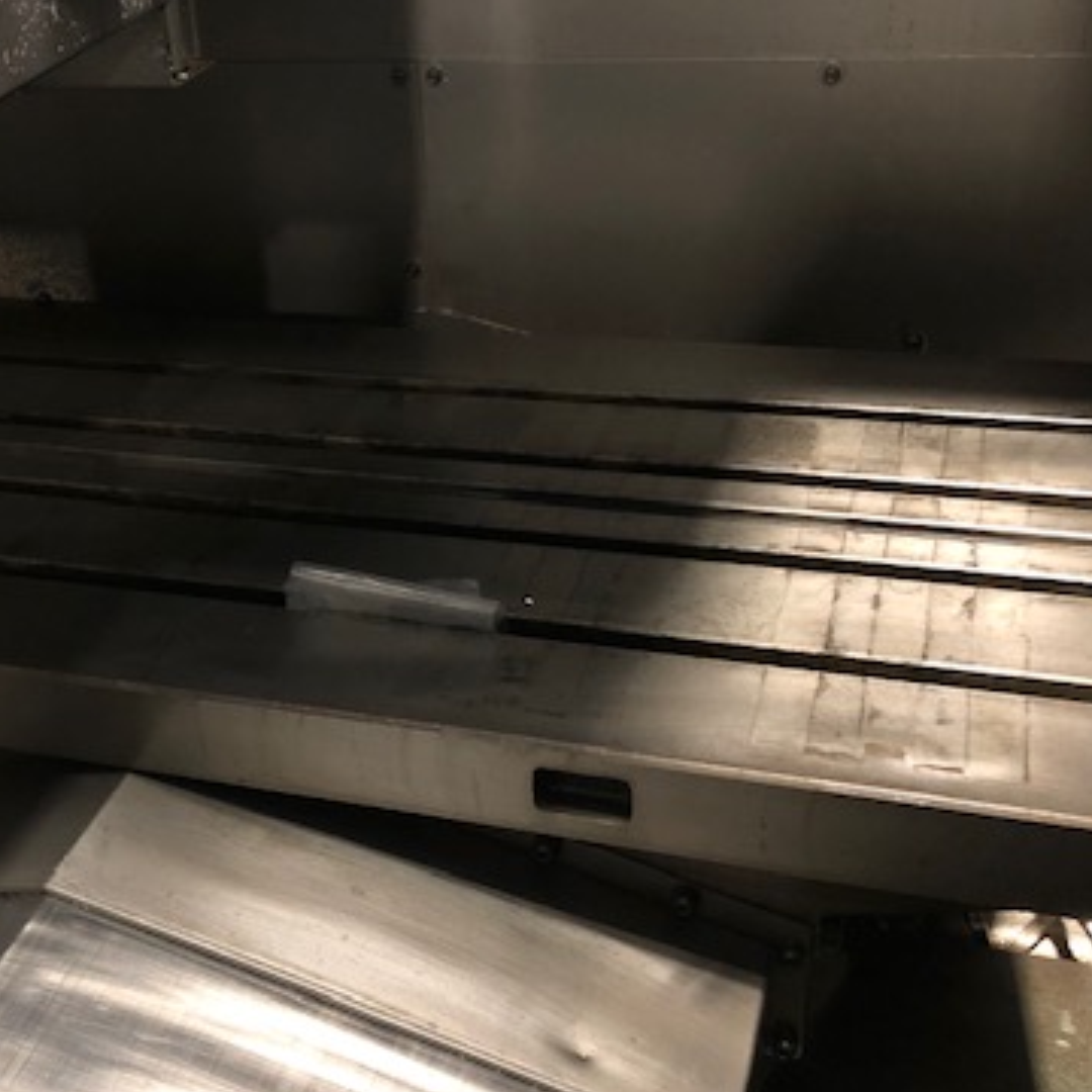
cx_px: 331
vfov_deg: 38.3
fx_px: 1570
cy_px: 622
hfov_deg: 37.8
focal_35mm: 44
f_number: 1.8
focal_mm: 4
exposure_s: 1/4
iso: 125
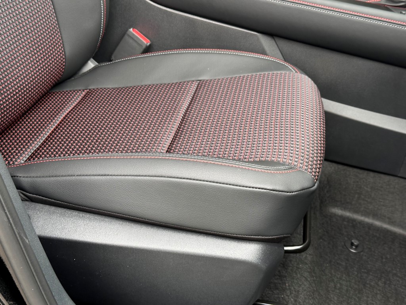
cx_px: 203
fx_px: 563
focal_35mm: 48
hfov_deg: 39.7
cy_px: 152
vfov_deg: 30.3
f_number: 1.78
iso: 80
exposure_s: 1/71
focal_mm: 6.86
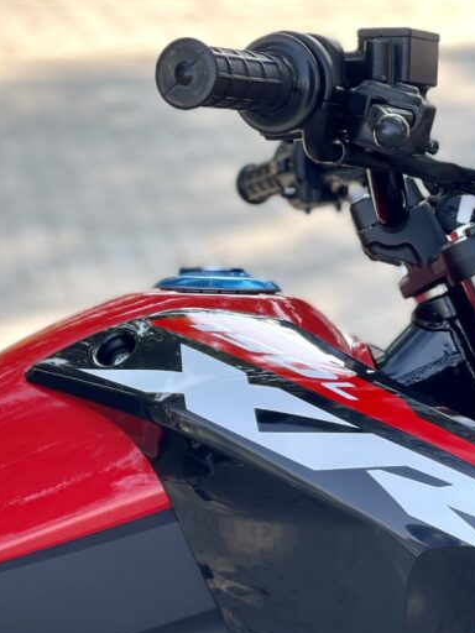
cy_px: 590
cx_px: 273
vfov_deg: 15.2
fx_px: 2342
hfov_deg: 11.6
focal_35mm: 128
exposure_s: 1/135
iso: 20
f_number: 2.2
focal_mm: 7.5
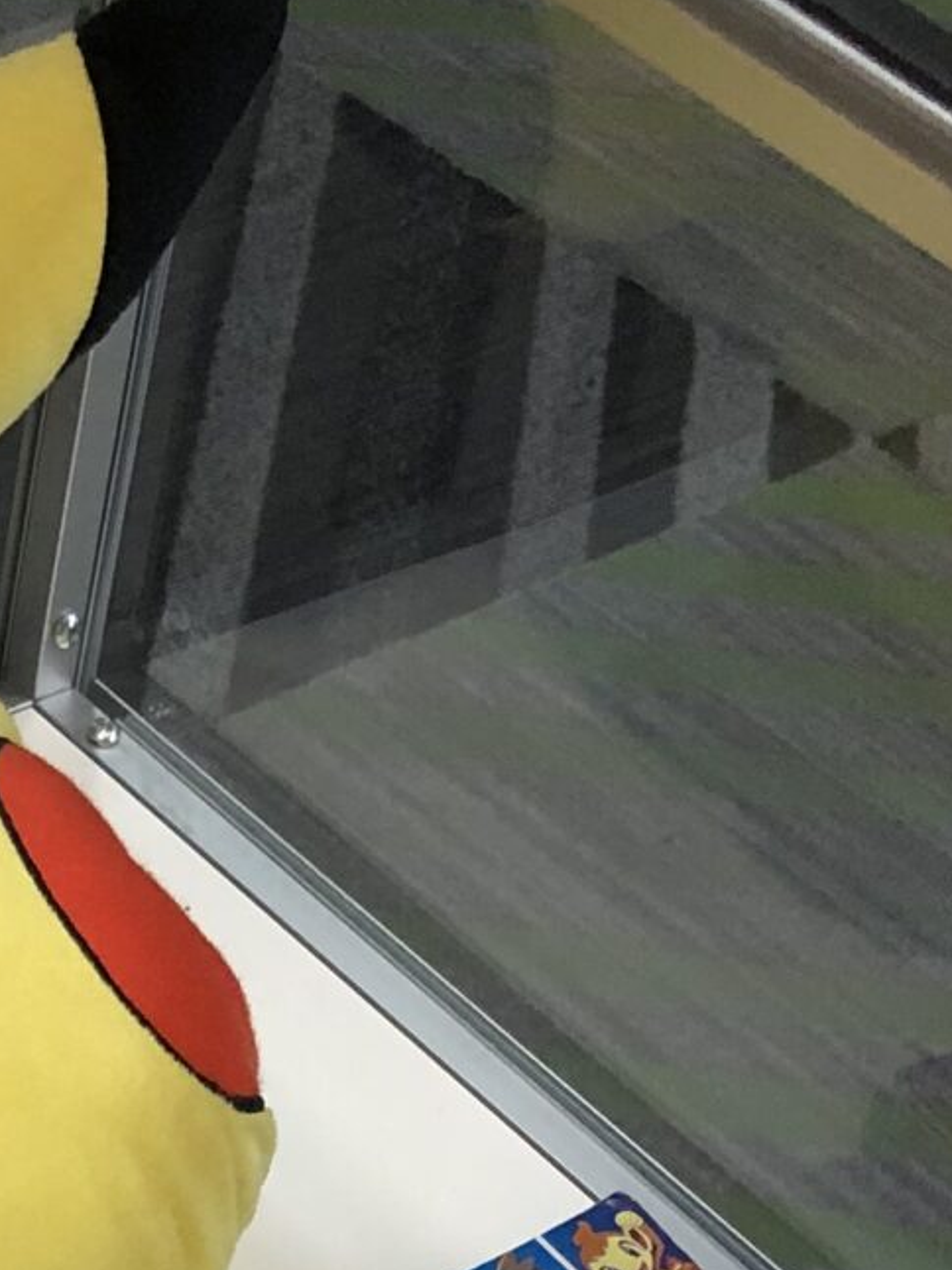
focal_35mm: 111
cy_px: 2223
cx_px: -803
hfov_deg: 12.2
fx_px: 4073
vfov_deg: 15.5
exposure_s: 1/30
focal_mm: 3.99
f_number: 1.8
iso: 40
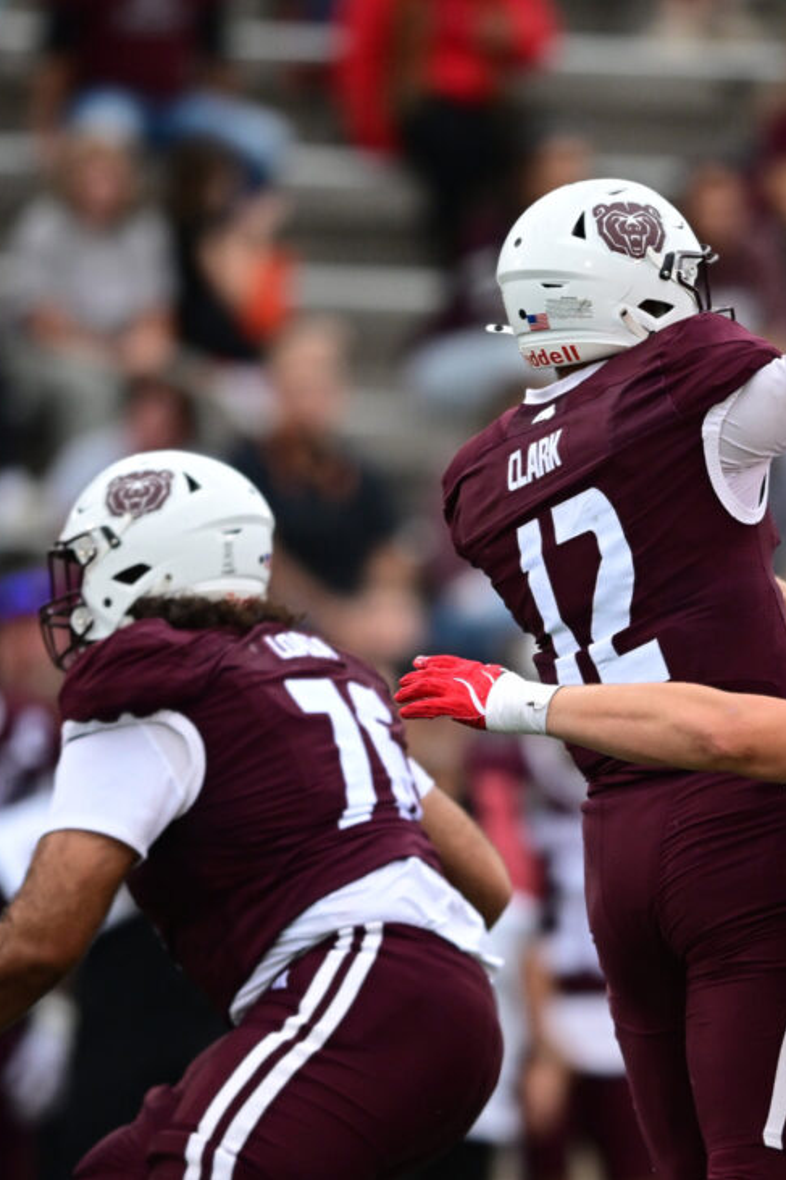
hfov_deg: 2.3
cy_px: 590
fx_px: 19723
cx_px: 876
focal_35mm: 602
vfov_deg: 3.4
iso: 1250
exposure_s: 1/2500
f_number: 2.8
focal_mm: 400
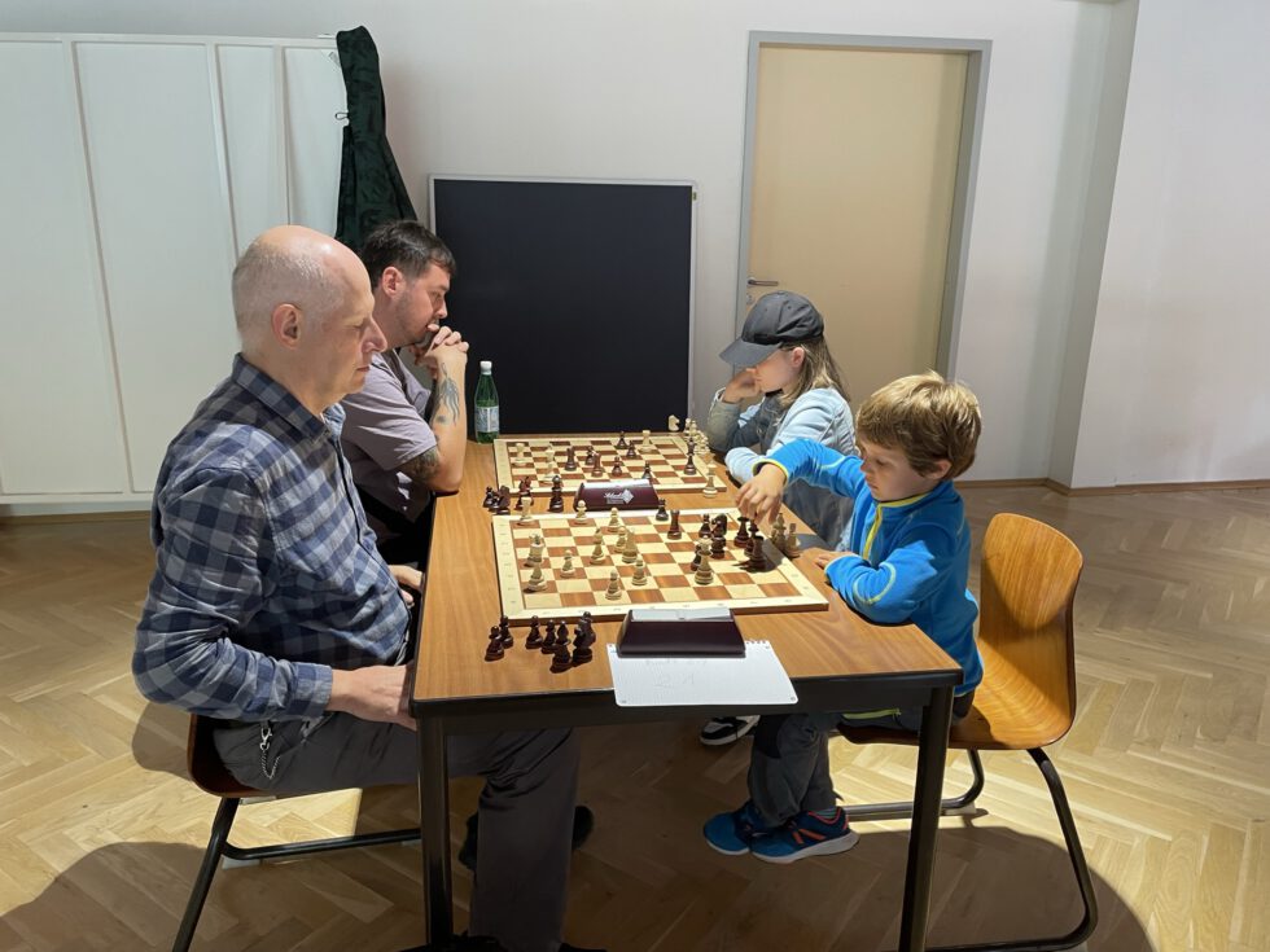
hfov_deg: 67.3
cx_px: 635
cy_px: 476
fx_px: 954
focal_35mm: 26
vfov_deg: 53.1
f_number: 1.6
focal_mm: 4.2
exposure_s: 1/50
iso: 100
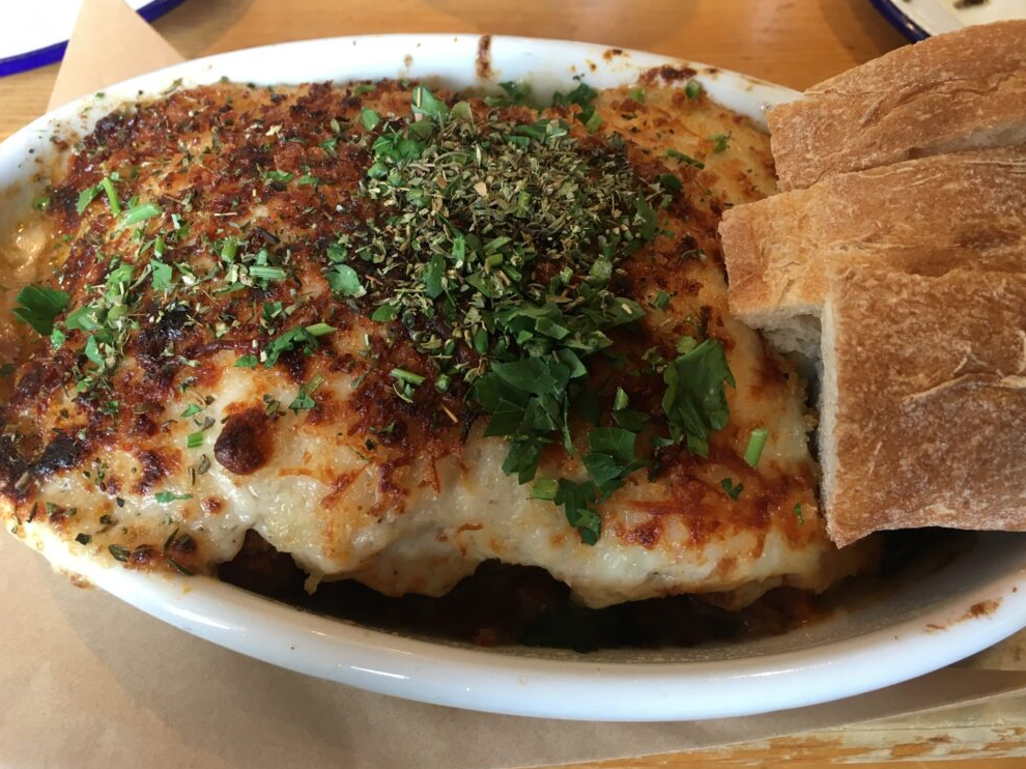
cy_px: 376
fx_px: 889
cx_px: 500
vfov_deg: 46.8
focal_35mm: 30
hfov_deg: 60.0
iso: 64
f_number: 2.2
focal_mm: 4.15
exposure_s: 1/30
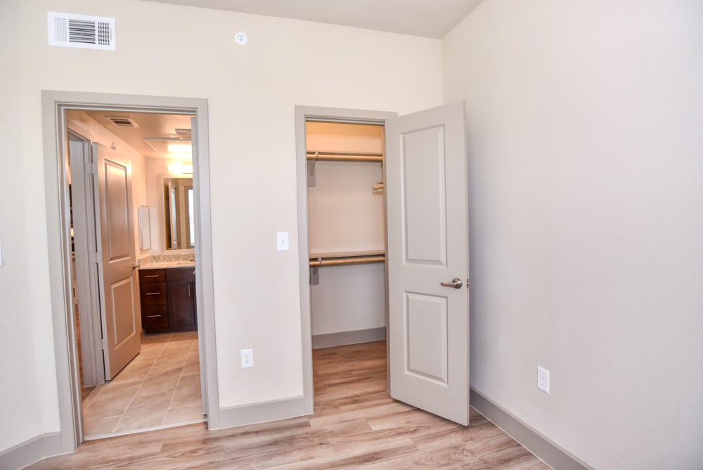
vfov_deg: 67.5
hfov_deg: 90.0
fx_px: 352
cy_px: 235
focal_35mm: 18
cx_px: 352
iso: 800
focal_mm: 18
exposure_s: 1/80
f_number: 4.5
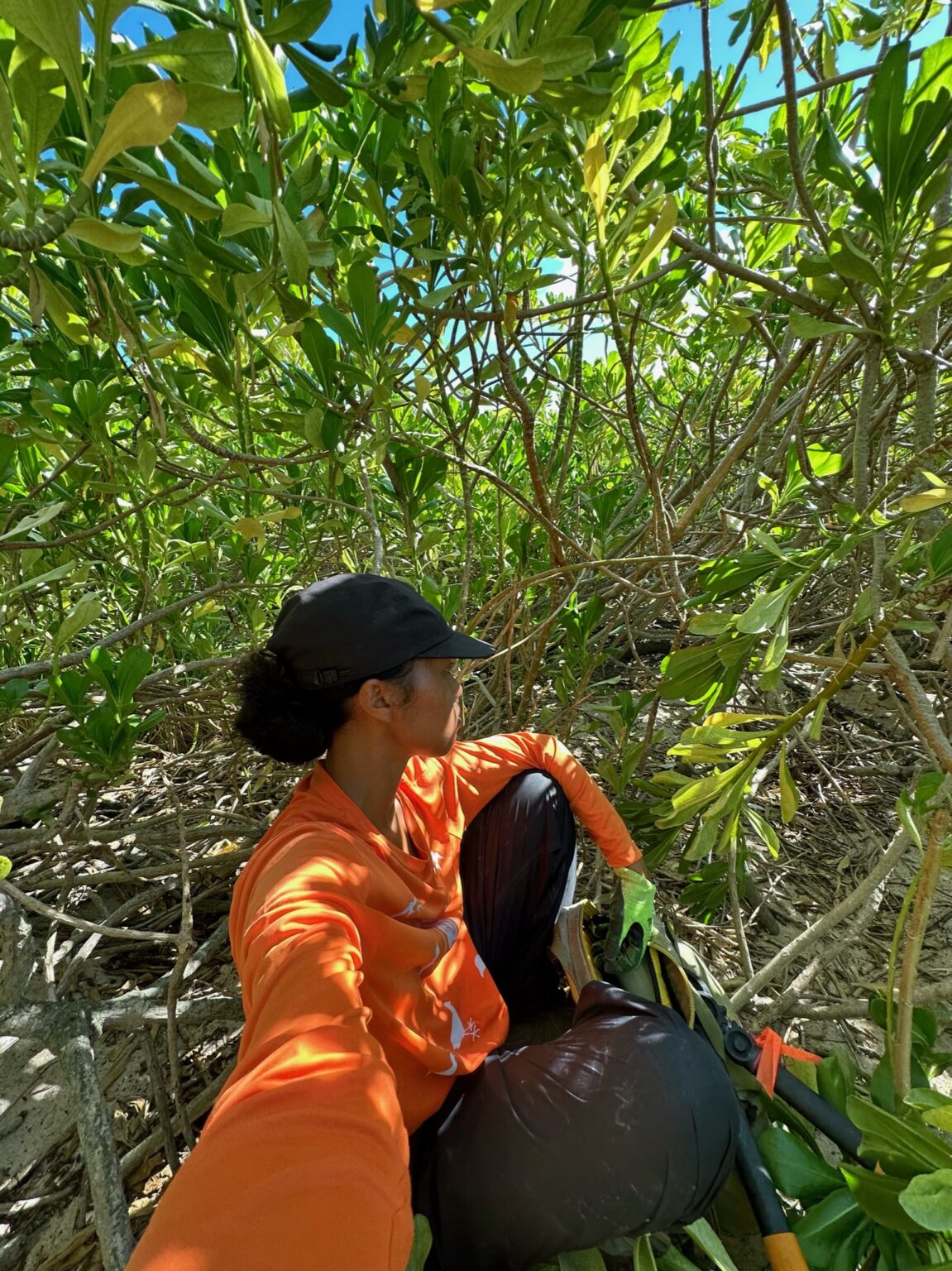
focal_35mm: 14
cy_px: 636
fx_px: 514
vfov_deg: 102.1
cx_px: 476
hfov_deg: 85.6
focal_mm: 2.22
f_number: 2.2
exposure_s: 1/260
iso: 40
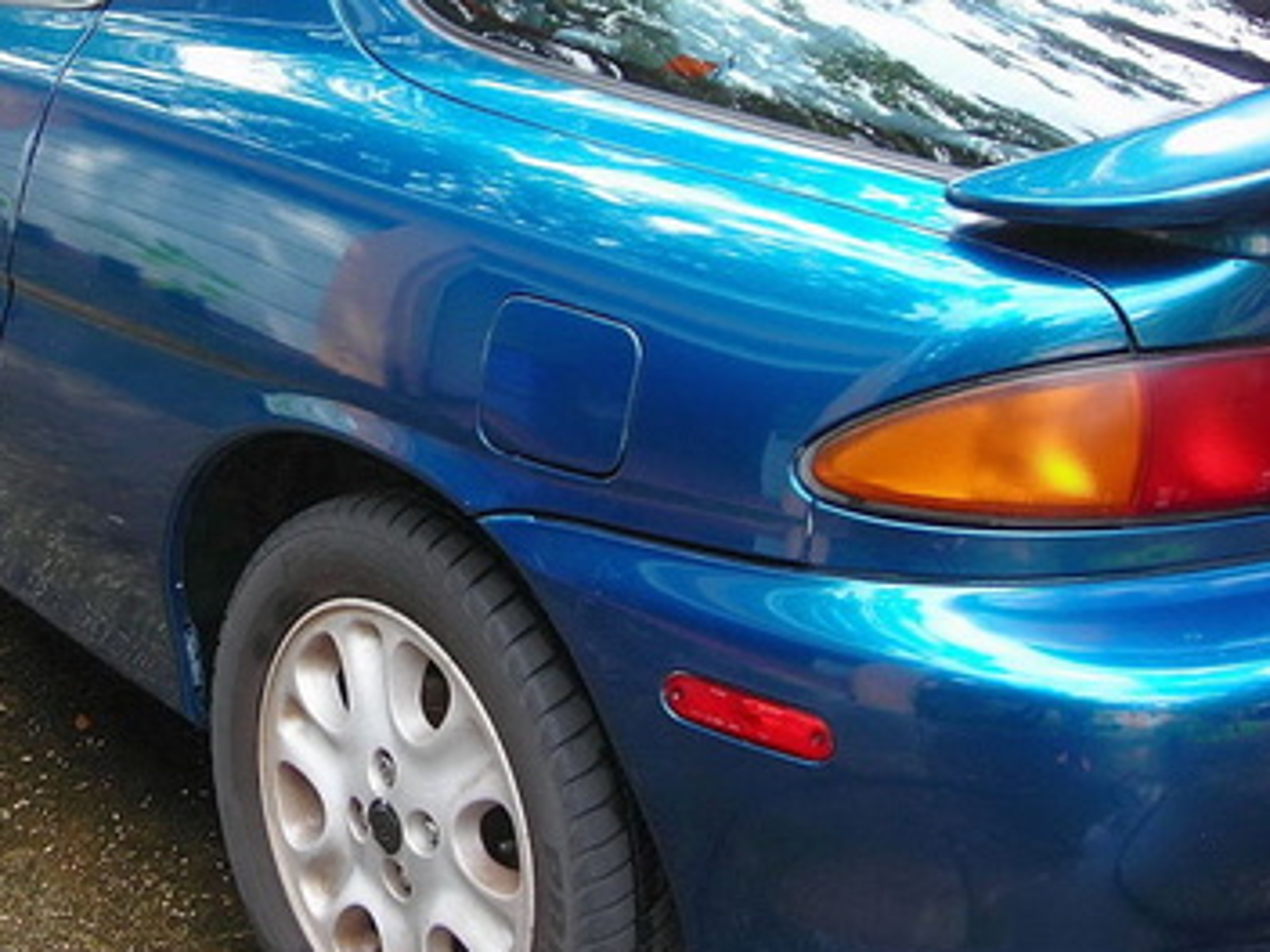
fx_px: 2531
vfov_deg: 21.2
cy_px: 310
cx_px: 188
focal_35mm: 69
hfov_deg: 27.4
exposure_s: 1/42.4
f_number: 3.2
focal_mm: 6.3
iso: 50
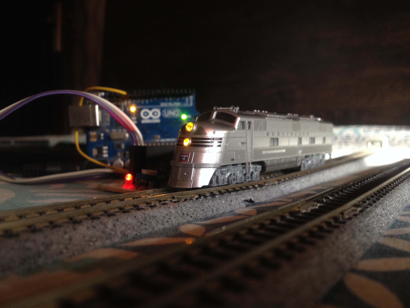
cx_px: 205
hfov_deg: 52.6
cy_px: 154
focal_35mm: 35
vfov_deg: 40.7
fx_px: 415
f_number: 2.4
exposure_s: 1/20
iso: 125
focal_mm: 4.28
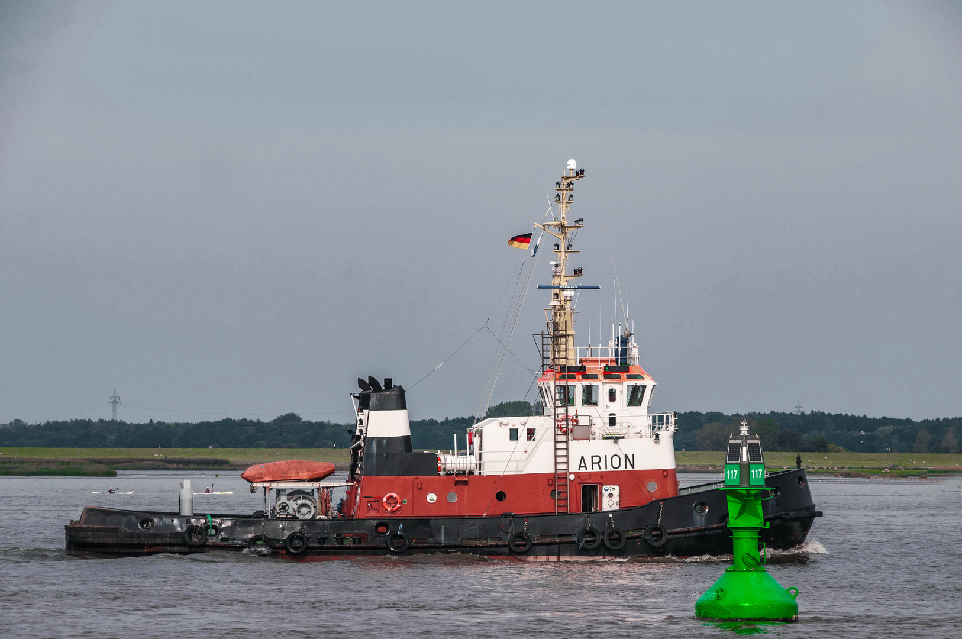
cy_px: 320
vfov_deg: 6.5
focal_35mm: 210
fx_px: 5605
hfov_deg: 9.8
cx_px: 481
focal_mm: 140
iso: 200
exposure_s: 1/400
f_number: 10
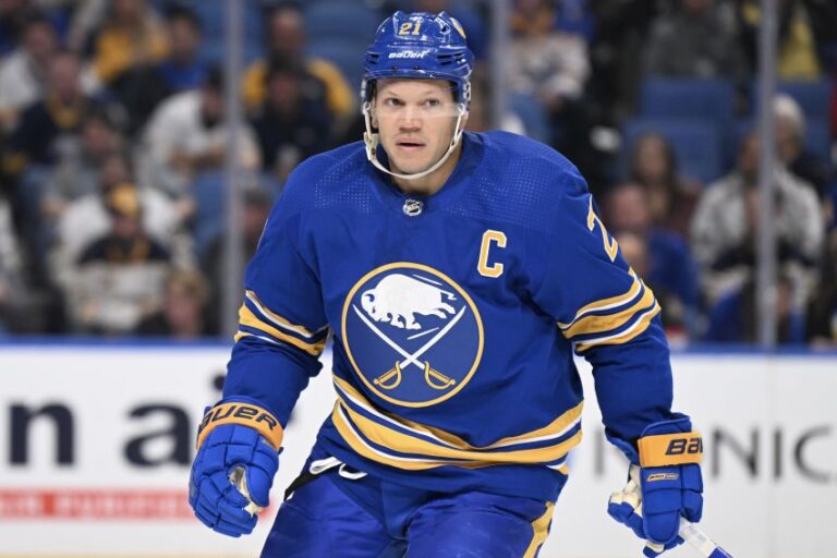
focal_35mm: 200
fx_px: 4650
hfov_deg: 10.3
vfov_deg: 6.9
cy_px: 279
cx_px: 418
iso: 3200
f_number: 3.5
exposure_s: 1/1600
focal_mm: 200
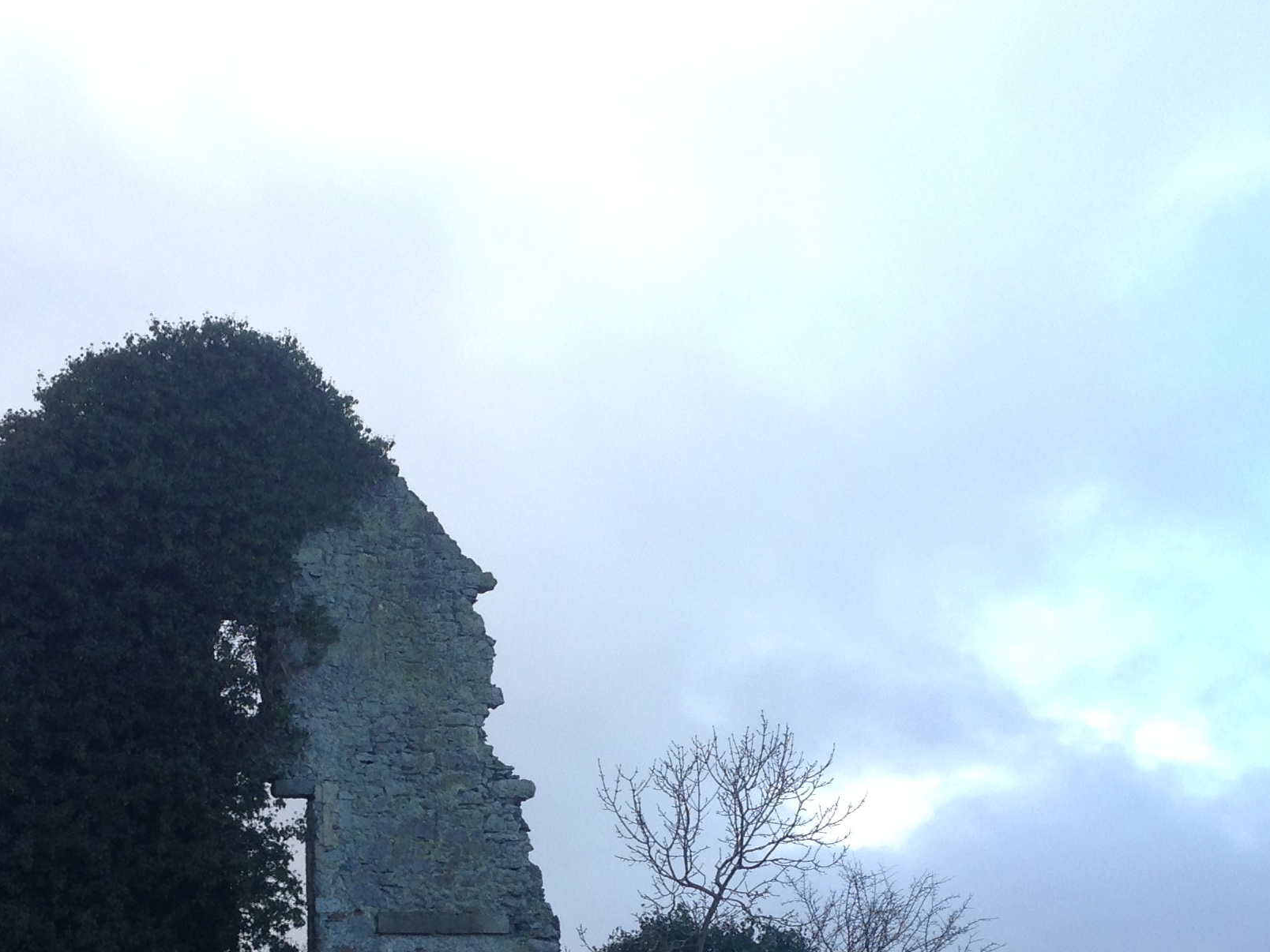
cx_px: 390
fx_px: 2458
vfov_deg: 21.2
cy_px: 933
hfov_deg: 28.7
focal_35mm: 67
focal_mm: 4.12
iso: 50
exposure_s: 1/246
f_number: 2.4
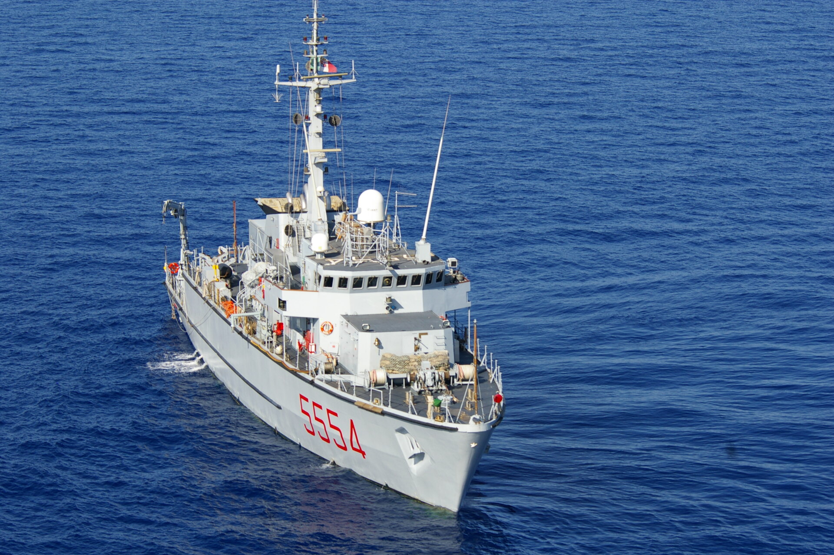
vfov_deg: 11.4
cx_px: 417
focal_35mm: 120
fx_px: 2778
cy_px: 278
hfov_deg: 17.1
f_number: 9.5
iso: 200
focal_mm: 80
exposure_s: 1/350
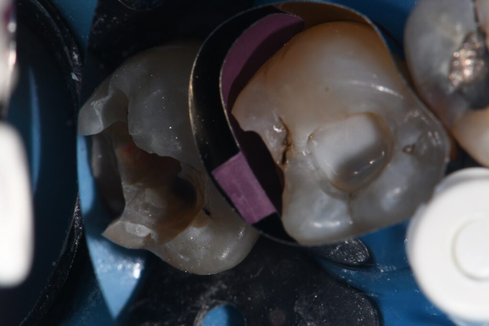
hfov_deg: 13.1
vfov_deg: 8.7
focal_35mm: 157
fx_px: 2132
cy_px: 163
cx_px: 244
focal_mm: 105
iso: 200
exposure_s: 1/160
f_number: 32
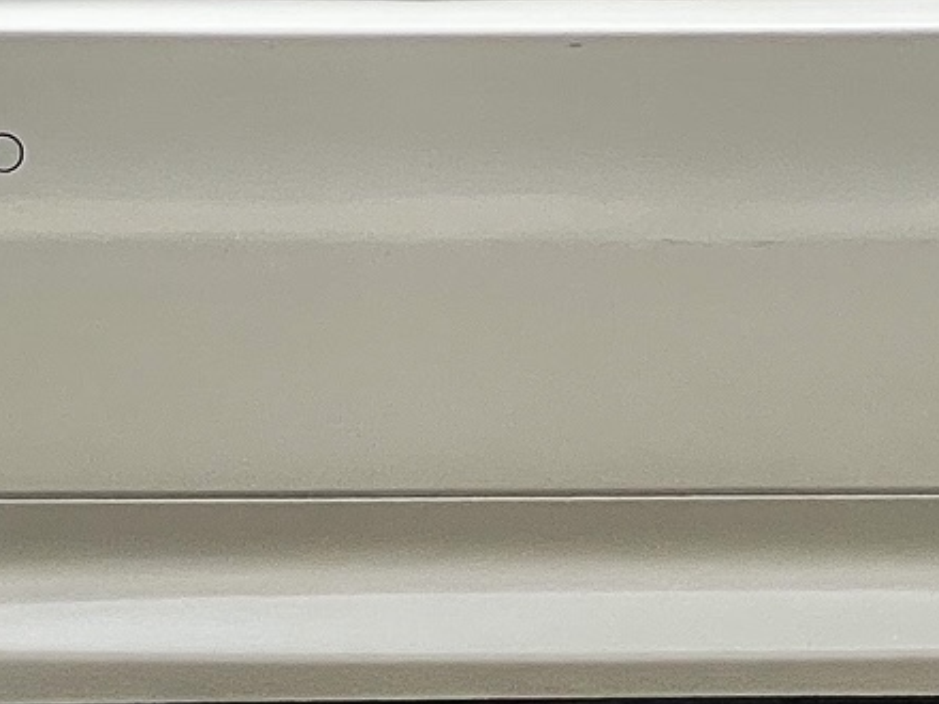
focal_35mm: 293
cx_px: 655
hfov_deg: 6.8
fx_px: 7948
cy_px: -100
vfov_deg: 5.1
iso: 160
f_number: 2.2
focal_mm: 7.5
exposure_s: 1/120
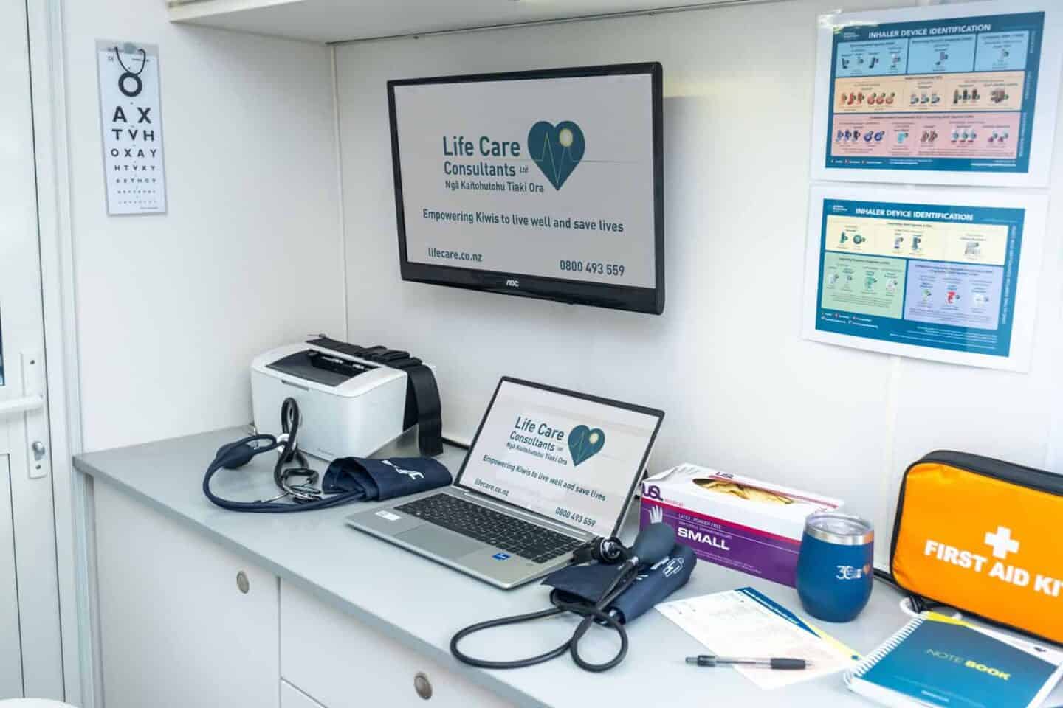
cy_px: 354
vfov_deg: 41.1
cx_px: 532
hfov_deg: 58.7
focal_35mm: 32
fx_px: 945
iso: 320
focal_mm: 21.3
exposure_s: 1/125
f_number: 3.2
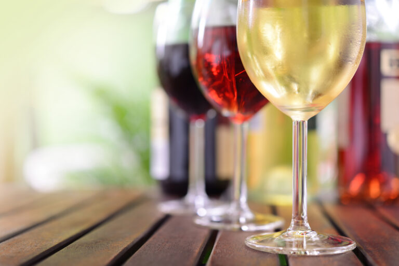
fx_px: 665
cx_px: 200
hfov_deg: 33.4
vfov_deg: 22.7
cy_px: 133
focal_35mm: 60
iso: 100
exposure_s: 1/20
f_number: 3.5
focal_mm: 60
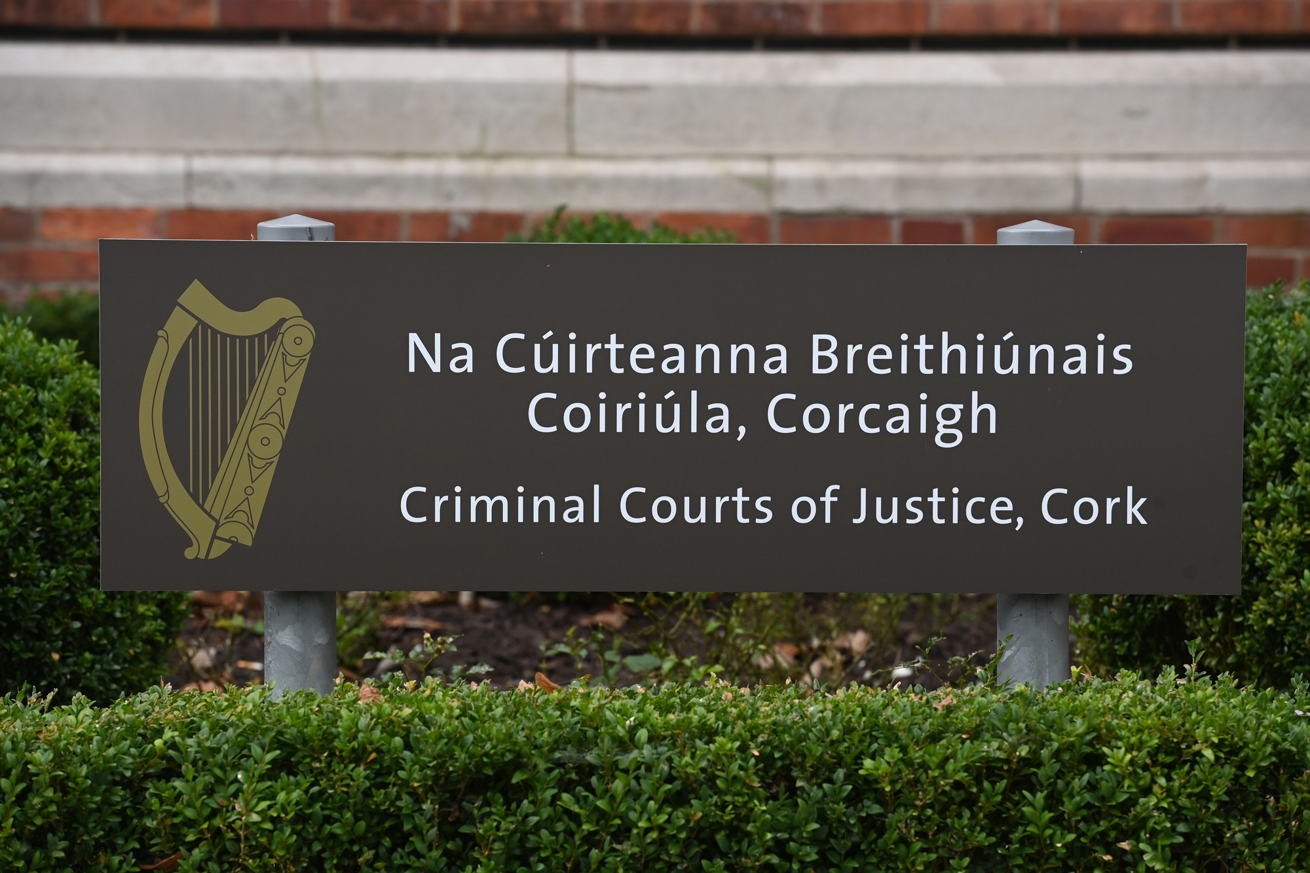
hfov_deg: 14.2
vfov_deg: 9.5
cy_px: 436
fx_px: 5276
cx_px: 655
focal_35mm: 145
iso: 800
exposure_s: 1/800
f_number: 9
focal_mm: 145
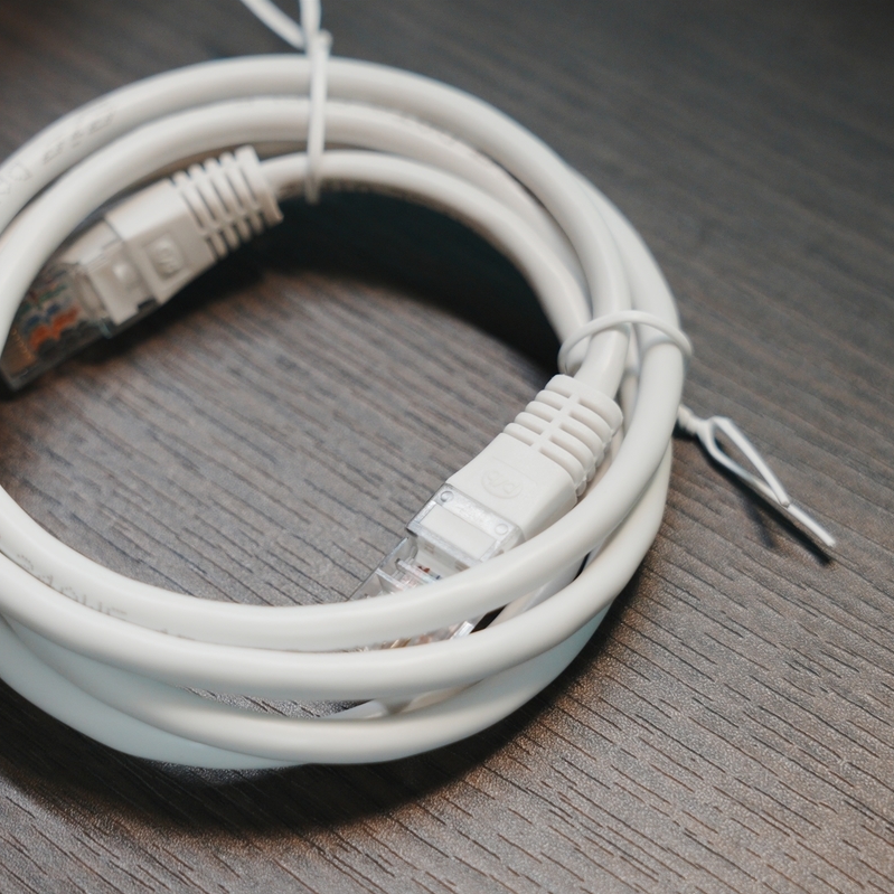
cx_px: 292
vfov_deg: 20.9
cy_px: 448
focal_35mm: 83
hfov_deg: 20.8
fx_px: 2425
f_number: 5.6
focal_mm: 65
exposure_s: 1/125
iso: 2500
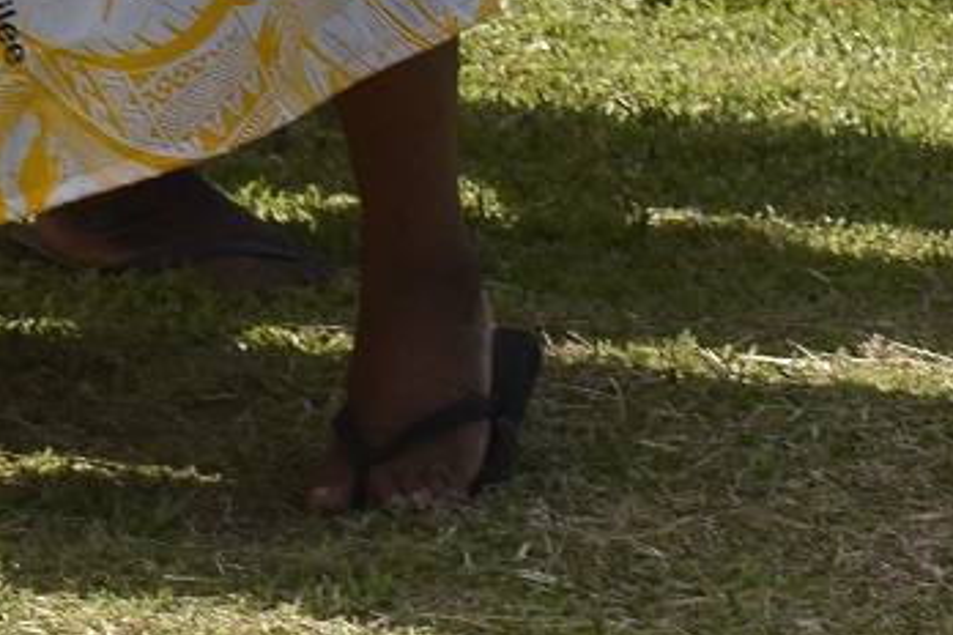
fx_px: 12543
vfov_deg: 2.9
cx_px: -1120
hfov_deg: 4.3
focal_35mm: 474
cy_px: -1061
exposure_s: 1/250
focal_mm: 55
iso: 100
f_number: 8
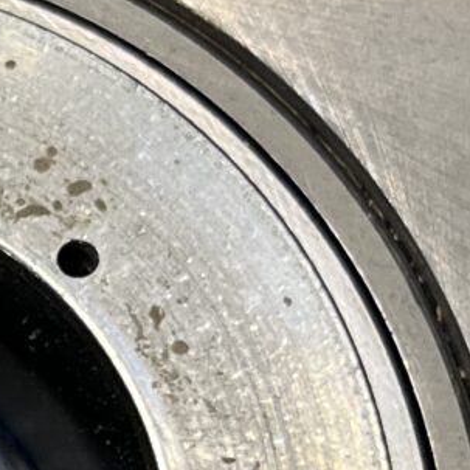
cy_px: 558
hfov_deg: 8.7
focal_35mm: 194
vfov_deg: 8.9
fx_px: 2980
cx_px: -298
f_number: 1.6
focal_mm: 5.1
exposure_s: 1/103
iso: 125
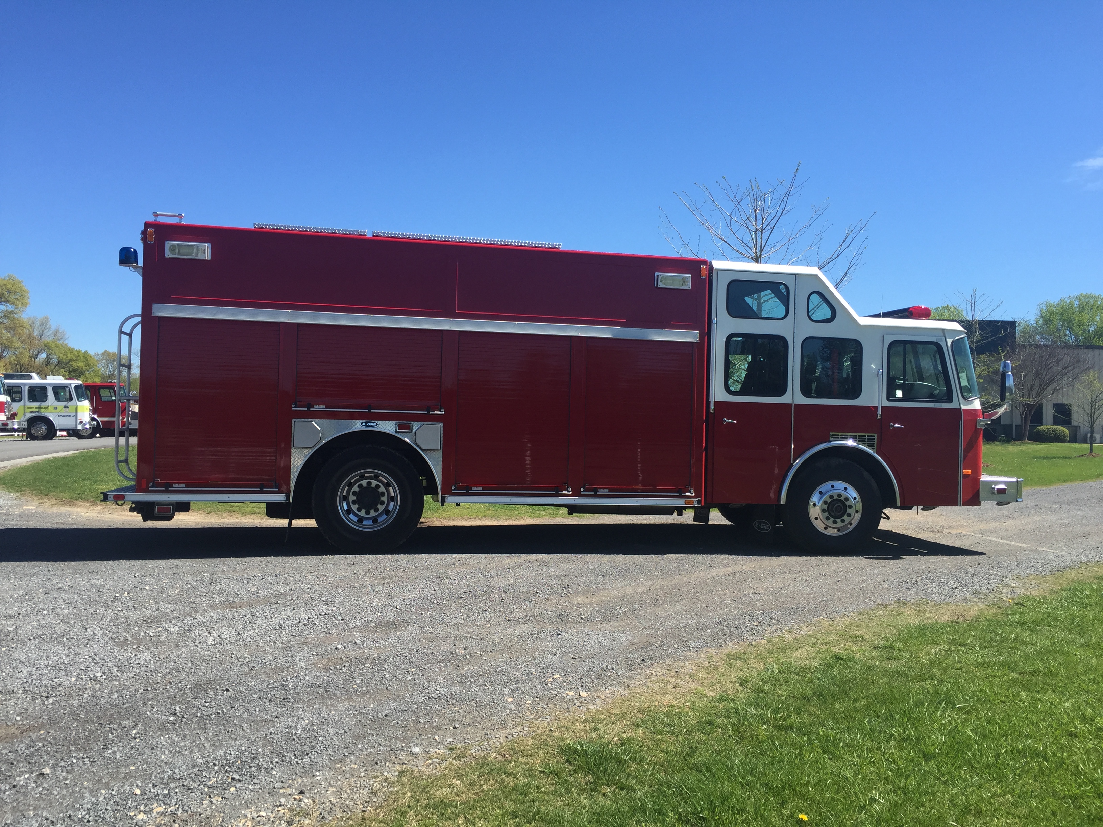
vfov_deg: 48.2
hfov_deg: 61.7
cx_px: 552
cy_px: 414
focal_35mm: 29
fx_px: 924
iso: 32
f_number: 2.2
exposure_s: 1/1163
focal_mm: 4.15
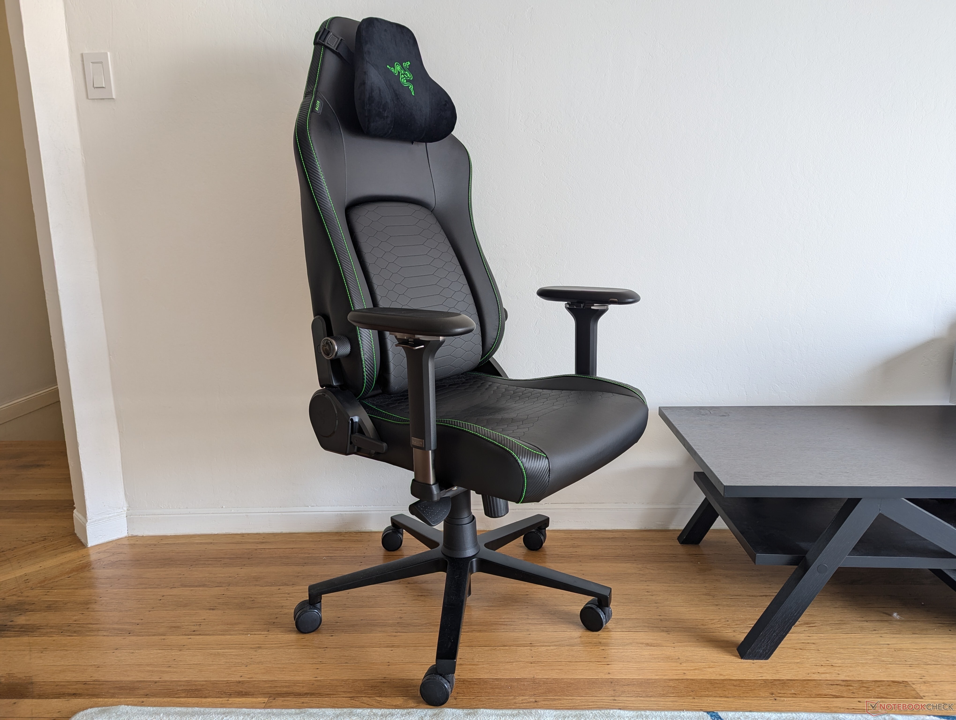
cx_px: 478
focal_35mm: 24
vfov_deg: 56.9
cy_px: 360
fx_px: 664
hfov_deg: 71.5
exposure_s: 1/38.7
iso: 49
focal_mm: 6.81
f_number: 1.85
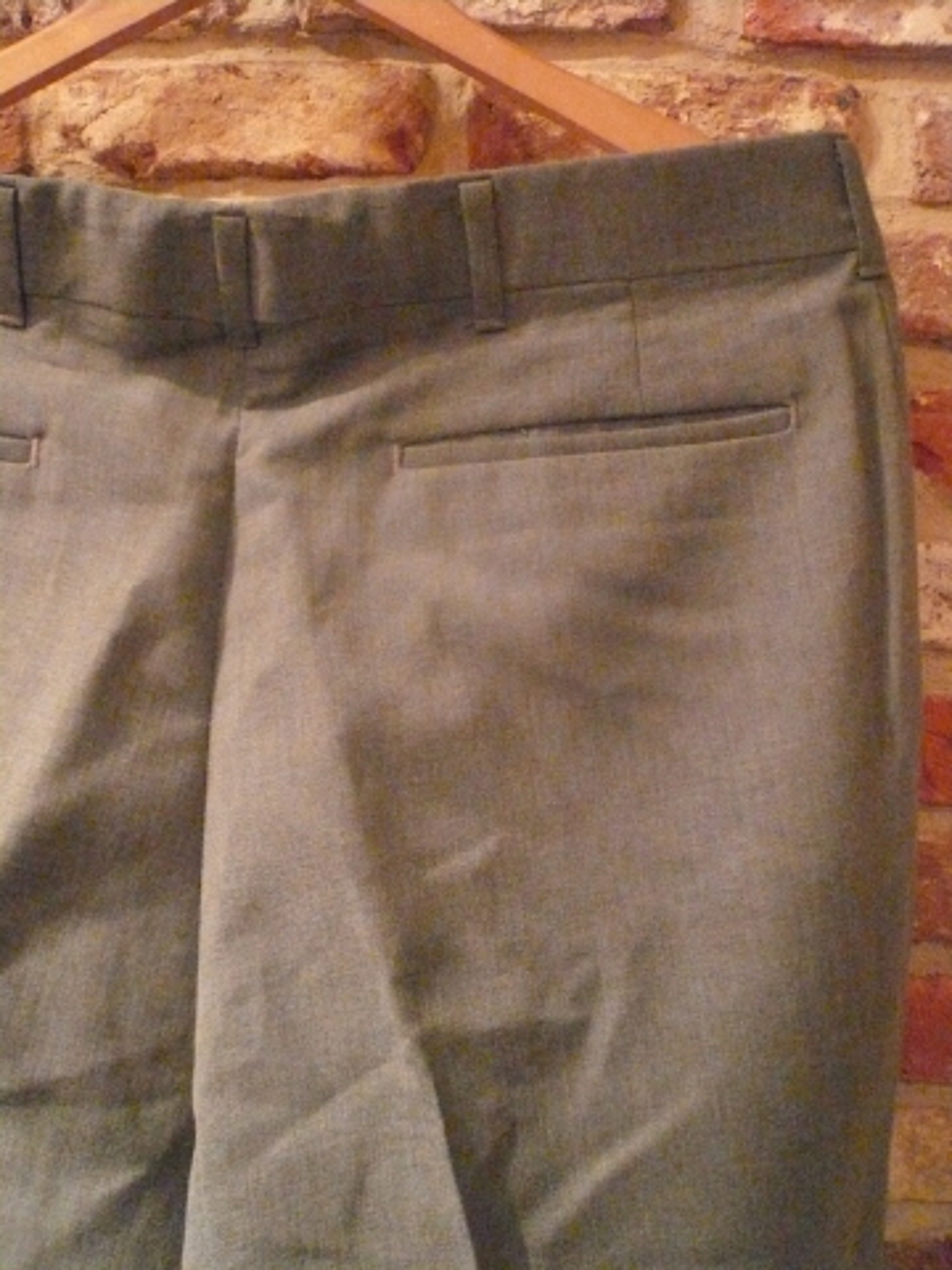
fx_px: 1027
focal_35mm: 28
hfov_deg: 49.7
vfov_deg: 63.4
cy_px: 635
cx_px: 476
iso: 800
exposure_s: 1/10
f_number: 2.8
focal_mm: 4.6
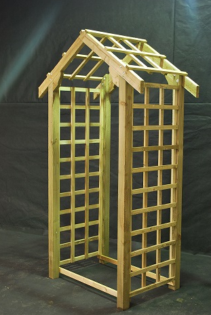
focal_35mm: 50
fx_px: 439
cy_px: 160
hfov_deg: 27.1
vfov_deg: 39.6
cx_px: 107
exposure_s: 1/3
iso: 400
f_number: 4.8
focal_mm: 32
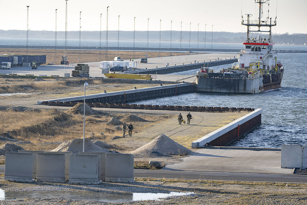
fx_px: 1382
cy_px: 102
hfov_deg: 12.7
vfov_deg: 8.5
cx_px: 154
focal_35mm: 162
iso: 200
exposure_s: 1/500
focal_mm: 162
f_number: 5
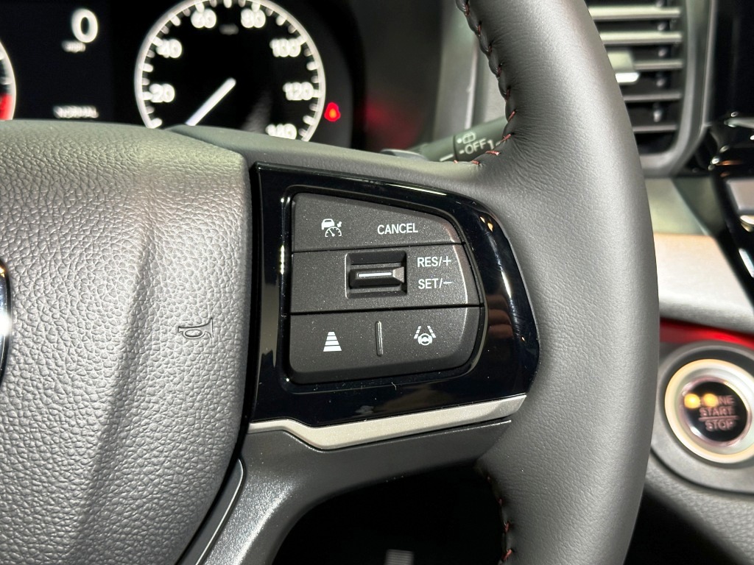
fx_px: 1046
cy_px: 282
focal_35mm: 48
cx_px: 377
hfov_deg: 39.7
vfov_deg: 30.3
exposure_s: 1/30
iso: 400
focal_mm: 6.86
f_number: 1.78
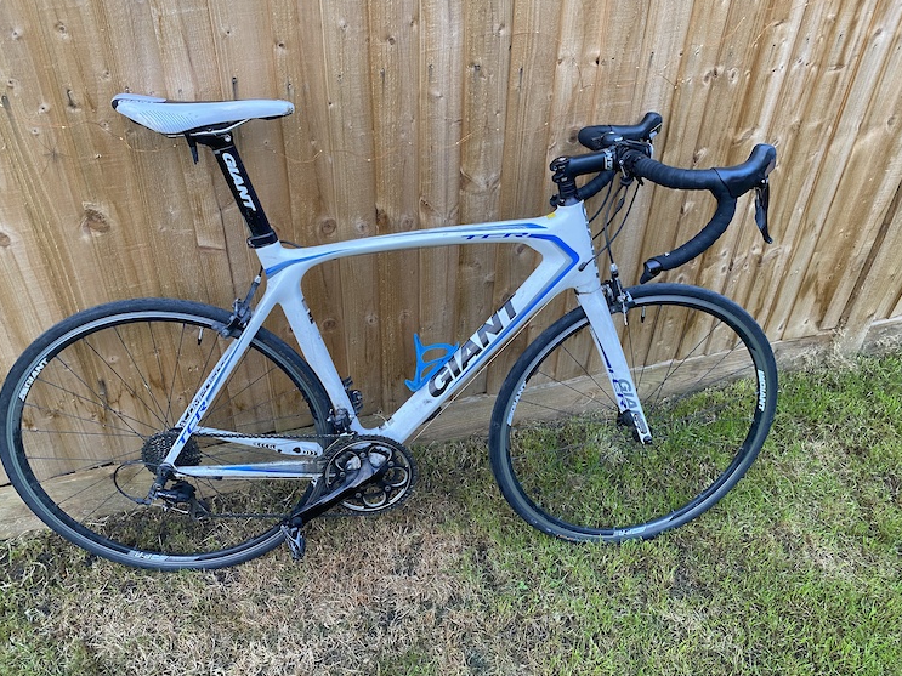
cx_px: 446
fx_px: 729
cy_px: 351
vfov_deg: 49.7
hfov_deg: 63.5
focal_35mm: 28
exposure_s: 1/81
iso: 125
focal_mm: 4.25
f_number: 1.8
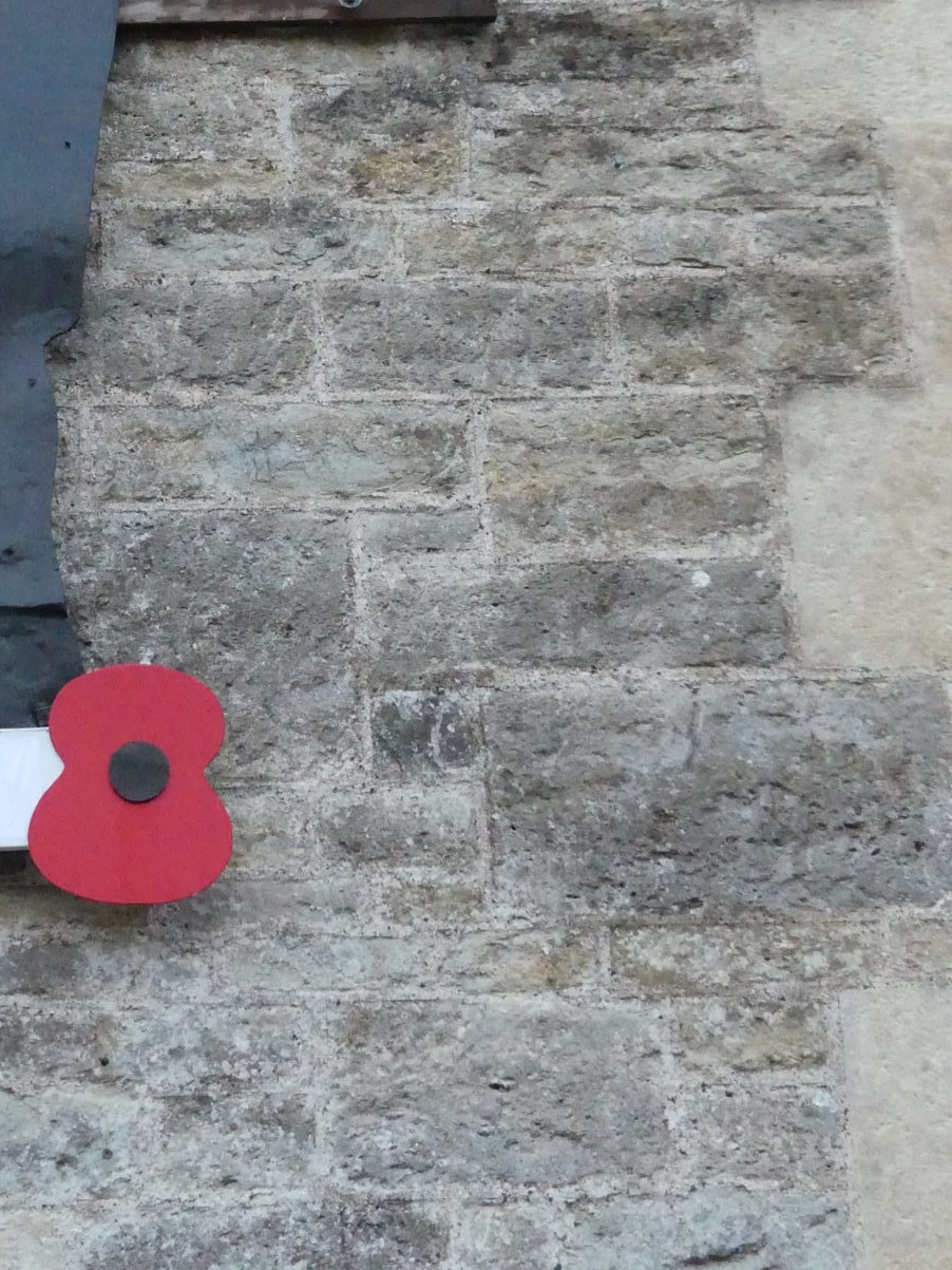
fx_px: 2934
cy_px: 283
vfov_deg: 24.1
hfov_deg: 18.3
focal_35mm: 80
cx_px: 221
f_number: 2.8
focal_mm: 8.4
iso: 1600
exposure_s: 1/80
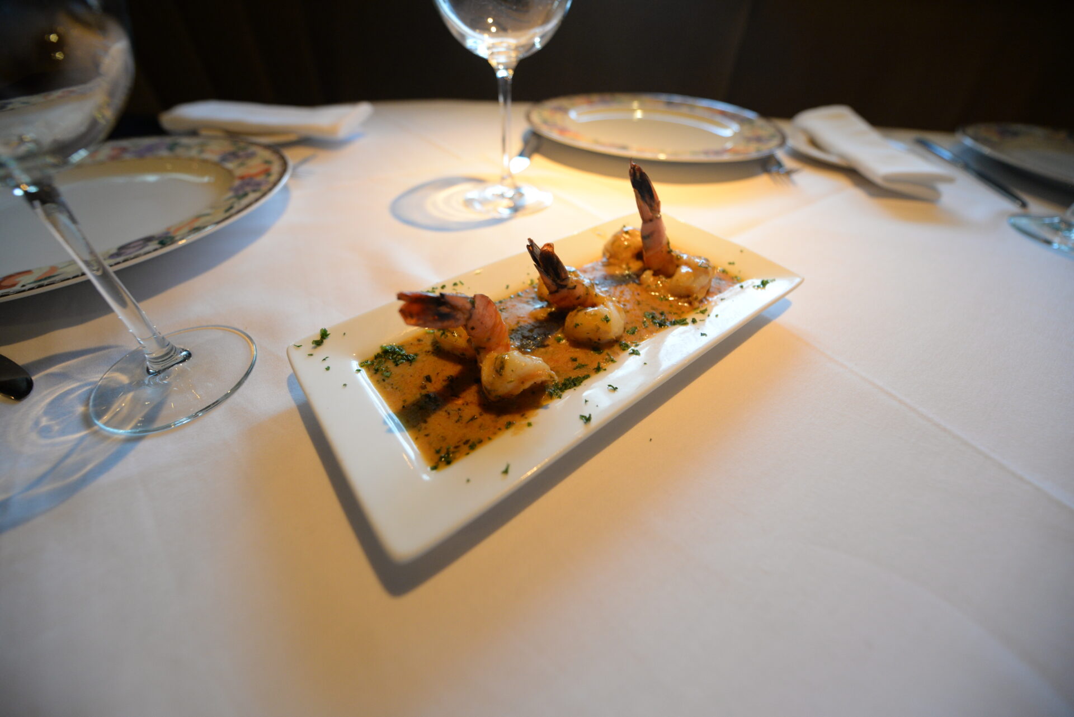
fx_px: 418
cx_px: 537
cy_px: 358
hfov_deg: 104.2
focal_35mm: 14
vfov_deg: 81.3
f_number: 2.8
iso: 1250
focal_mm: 14
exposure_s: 1/50
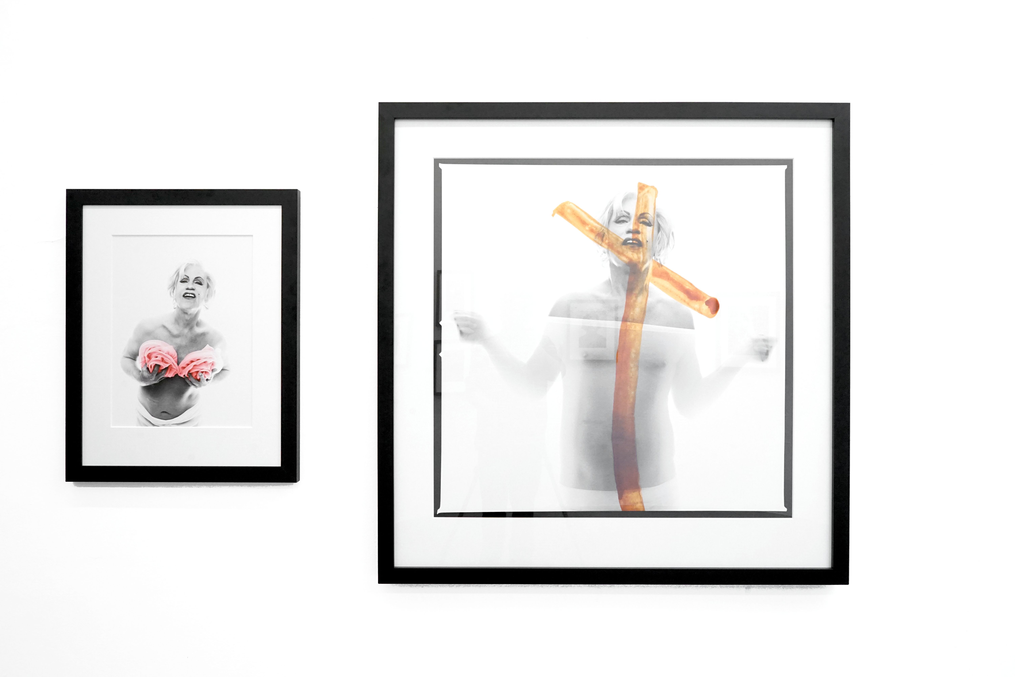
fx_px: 789
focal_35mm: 28
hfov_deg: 65.5
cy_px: 338
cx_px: 508
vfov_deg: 46.4
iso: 4000
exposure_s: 1/60
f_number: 13
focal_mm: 28
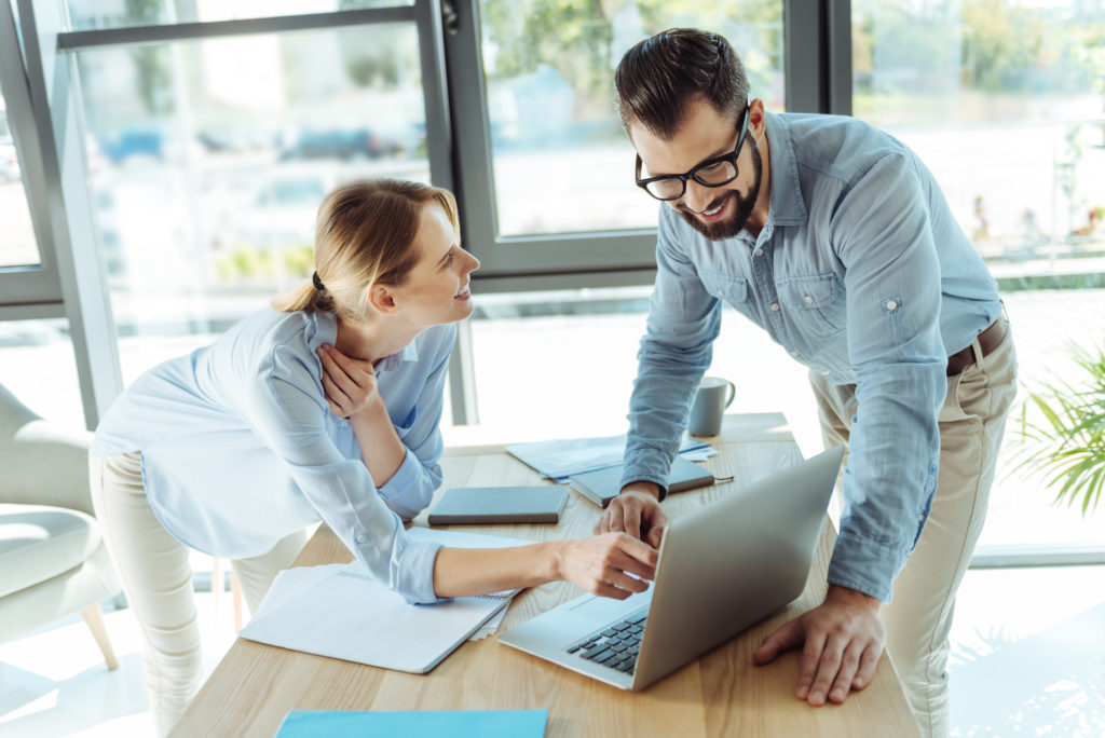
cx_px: 552
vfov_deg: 35.1
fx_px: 1167
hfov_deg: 50.7
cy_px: 369
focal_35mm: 38
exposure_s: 1/160
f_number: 2.8
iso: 100
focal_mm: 38
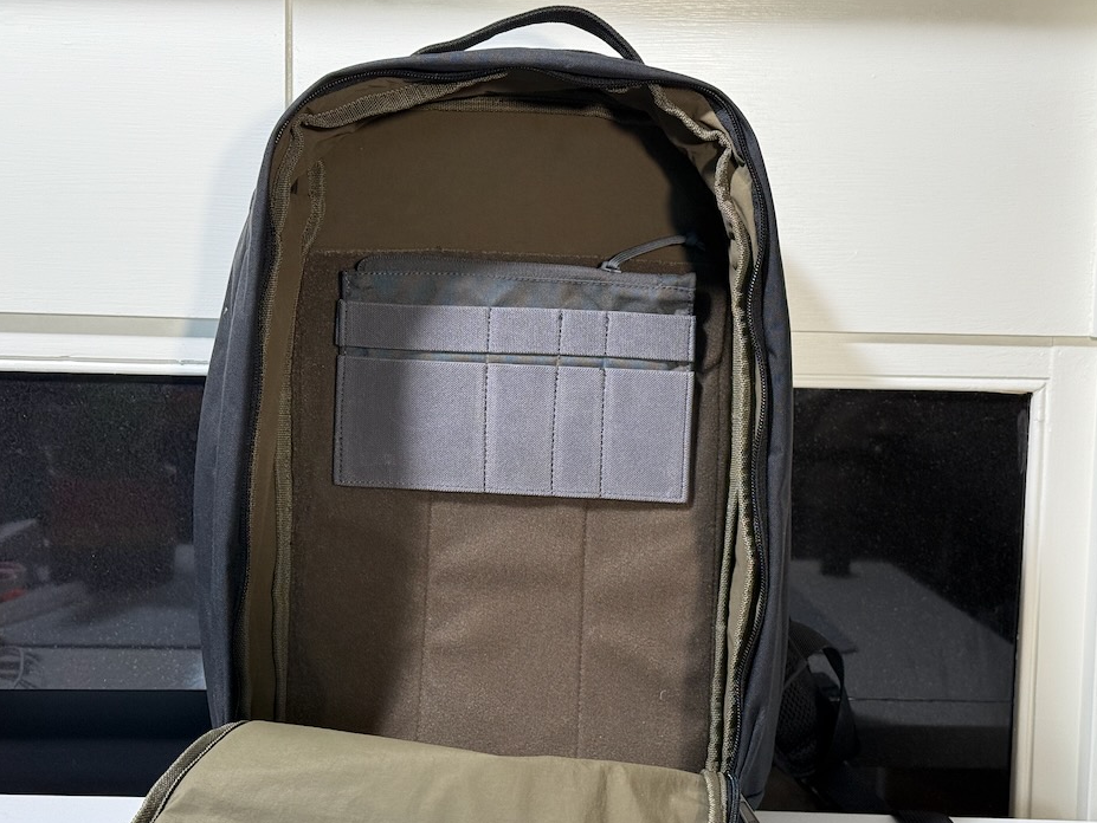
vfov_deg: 27.5
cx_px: 544
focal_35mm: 53
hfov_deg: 36.2
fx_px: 1680
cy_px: 451
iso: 160
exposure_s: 1/62
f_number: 1.78
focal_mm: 6.76
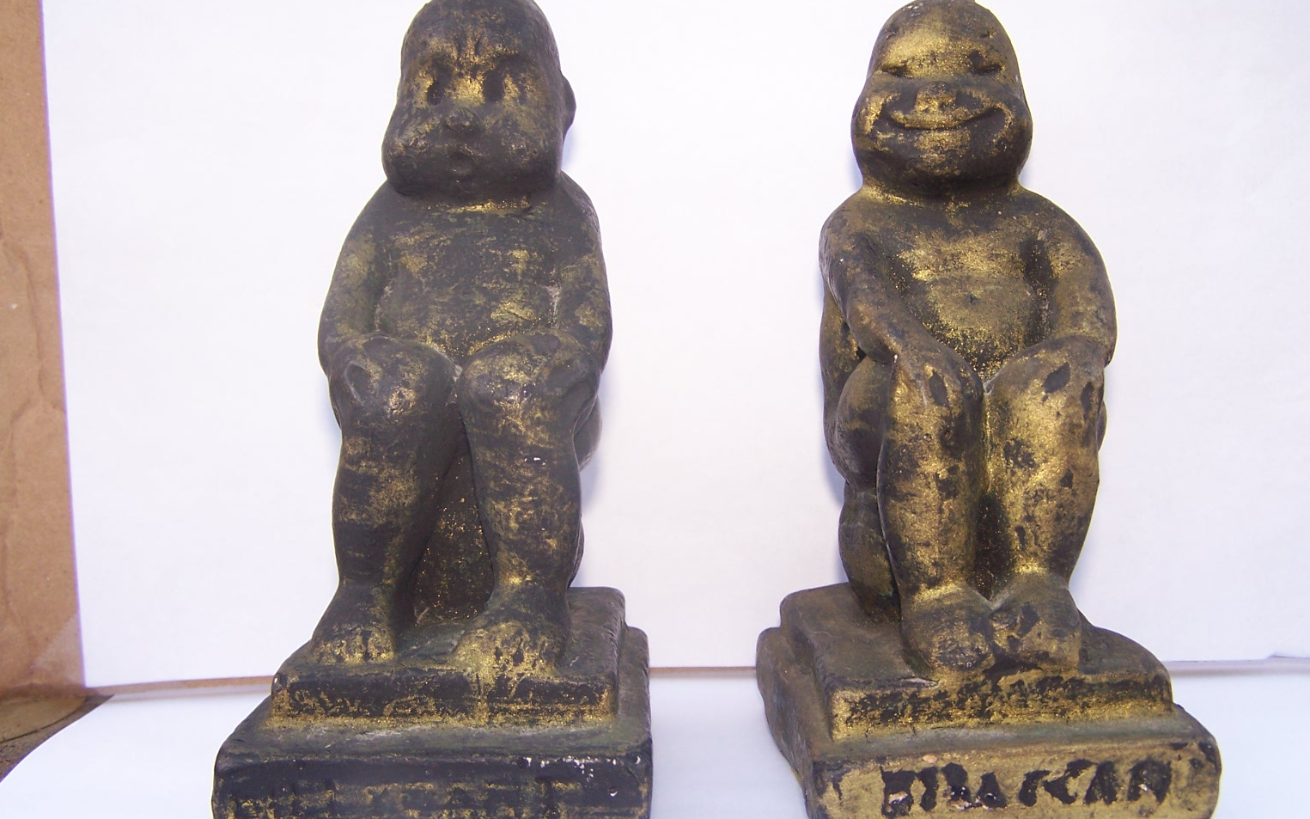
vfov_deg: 31.2
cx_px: 666
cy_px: 441
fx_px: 1464
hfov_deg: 48.2
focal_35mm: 41
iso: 80
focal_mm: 6.3
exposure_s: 1/90
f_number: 2.8
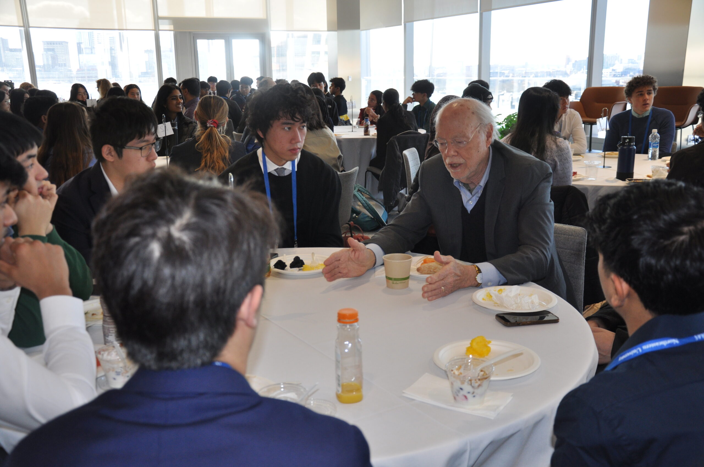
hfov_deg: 51.3
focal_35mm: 38
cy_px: 234
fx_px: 732
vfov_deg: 35.4
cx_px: 352
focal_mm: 25
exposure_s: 1/200
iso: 400
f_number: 4
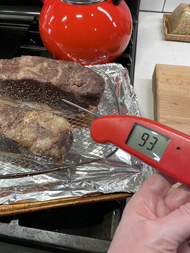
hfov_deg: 53.1
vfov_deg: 67.3
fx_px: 190
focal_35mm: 26
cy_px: 126
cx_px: 95
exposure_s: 1/120
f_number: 1.6
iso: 50
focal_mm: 4.2
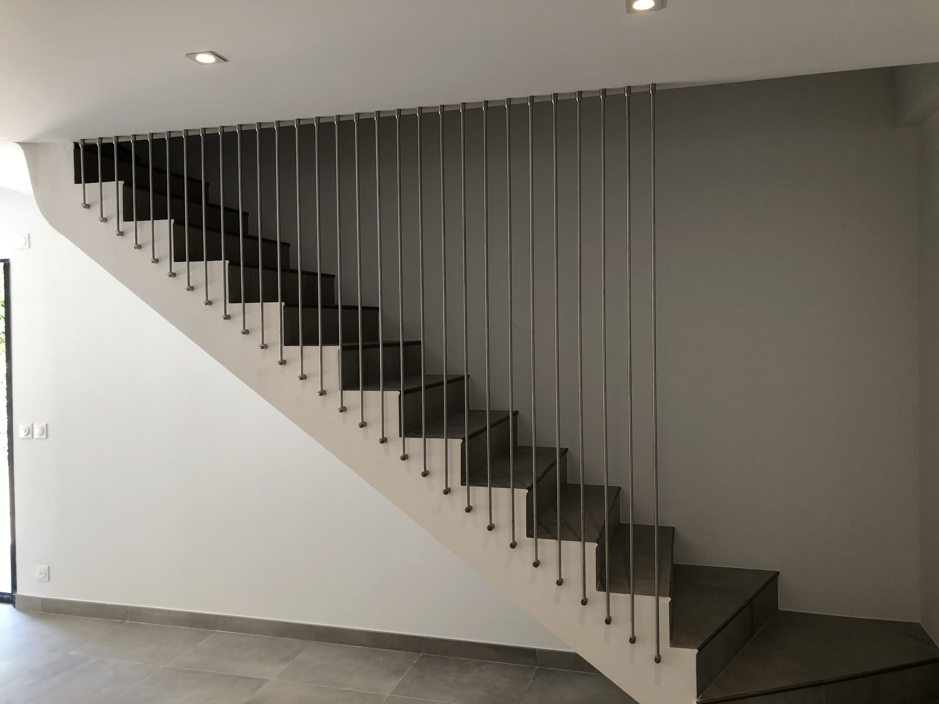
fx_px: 760
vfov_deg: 49.7
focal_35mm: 28
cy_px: 352
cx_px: 470
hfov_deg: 63.4
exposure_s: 1/50
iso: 32
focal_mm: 3.99
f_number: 1.8
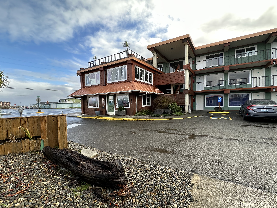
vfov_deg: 78.1
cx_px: 136
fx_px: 128
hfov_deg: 94.5
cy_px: 107
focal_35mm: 16
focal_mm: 2.22
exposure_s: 1/344
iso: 40
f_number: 2.2
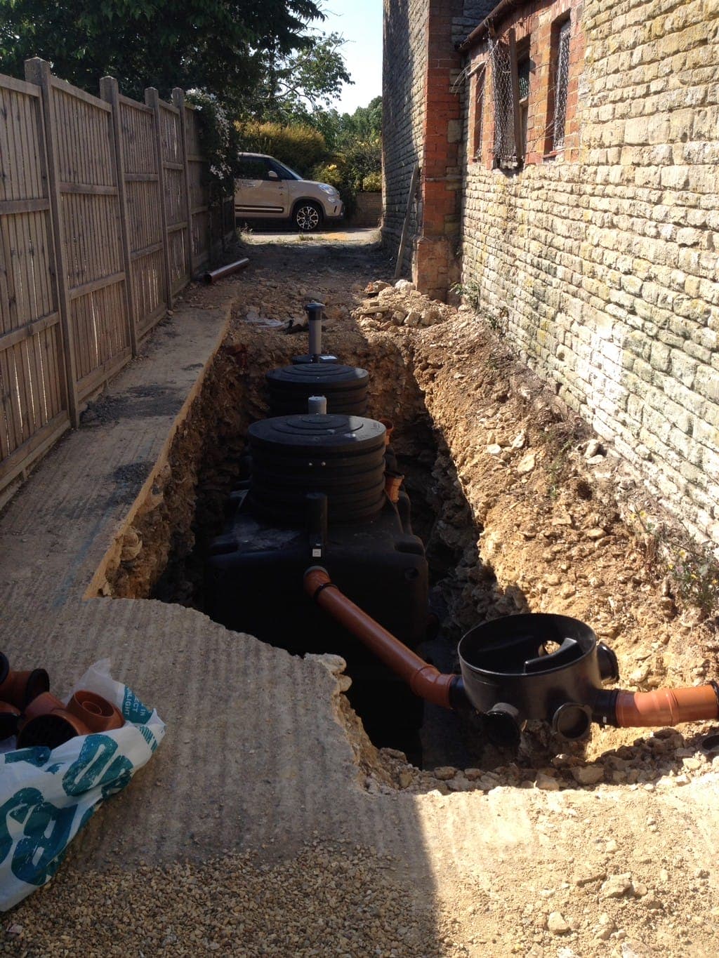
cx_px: 360
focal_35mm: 35
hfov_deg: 40.7
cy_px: 479
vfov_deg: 52.6
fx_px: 969
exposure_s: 1/905
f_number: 2.4
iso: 50
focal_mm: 4.28
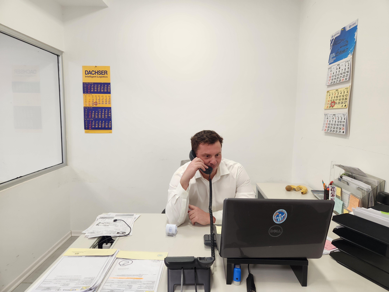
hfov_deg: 73.9
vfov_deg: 58.9
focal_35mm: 23
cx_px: 194
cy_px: 146
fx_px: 258
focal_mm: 5.4
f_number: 1.8
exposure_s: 1/100
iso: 125
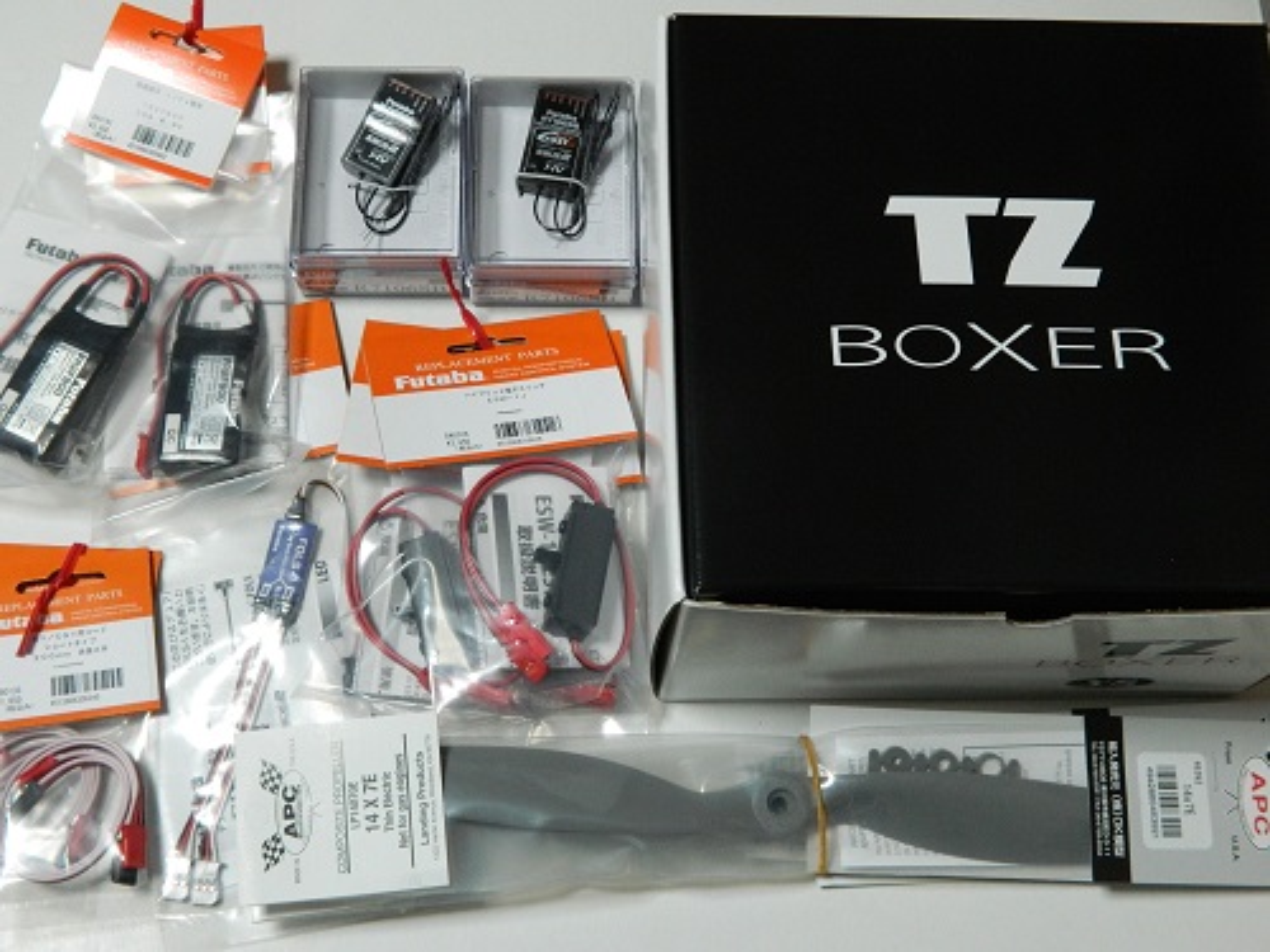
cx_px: 635
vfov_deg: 30.9
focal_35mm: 47
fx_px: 1724
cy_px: 476
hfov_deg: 40.4
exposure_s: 1/50
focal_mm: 8.4
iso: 400
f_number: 3.6
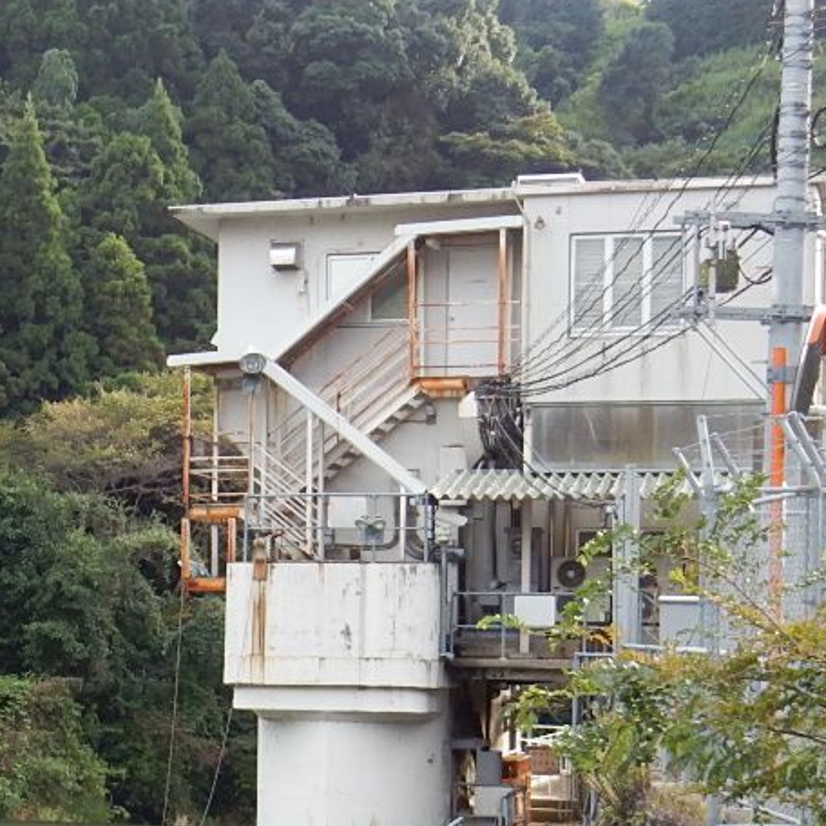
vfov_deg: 18.5
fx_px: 2511
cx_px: -53
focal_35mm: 93
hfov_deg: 18.1
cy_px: 658
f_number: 4
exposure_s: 1/125
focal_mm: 5.4
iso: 125
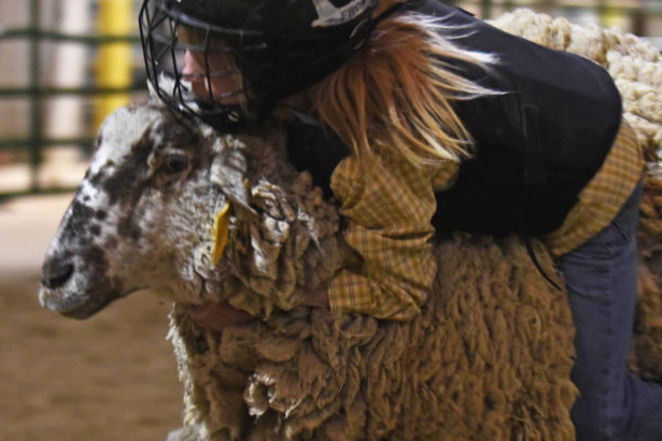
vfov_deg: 8.1
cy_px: 204
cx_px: 319
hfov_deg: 12.2
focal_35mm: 169
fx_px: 3107
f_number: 2.8
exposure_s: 1/125
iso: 2500
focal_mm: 70
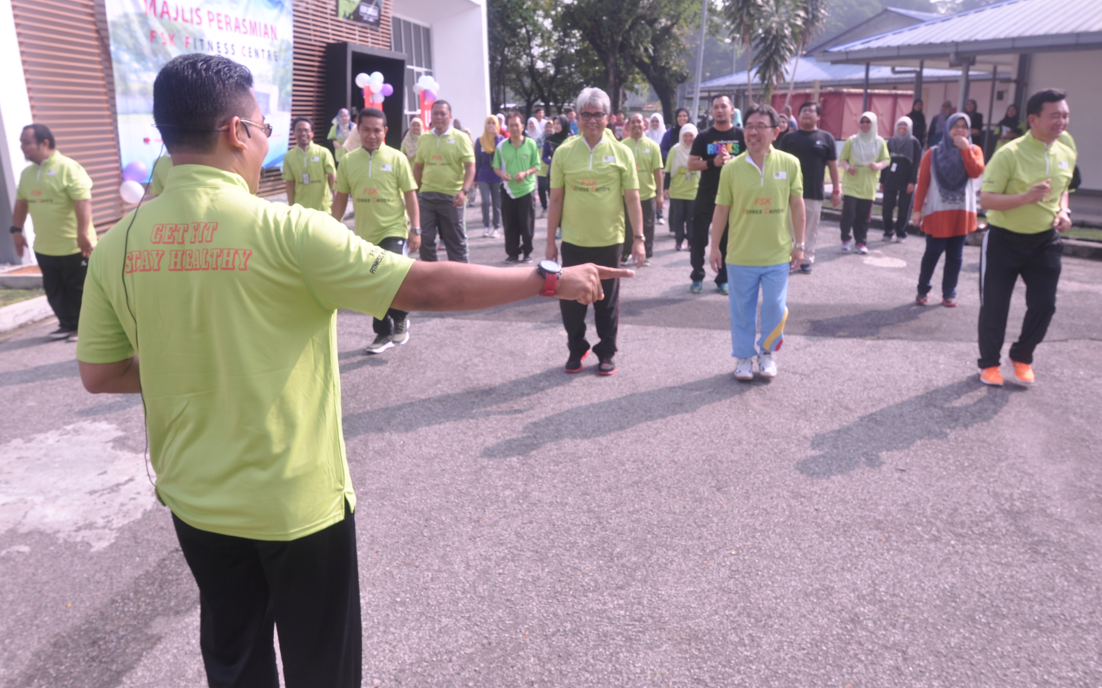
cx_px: 558
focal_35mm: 25
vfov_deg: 49.3
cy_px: 341
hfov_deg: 72.5
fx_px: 751
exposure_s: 1/200
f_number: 9
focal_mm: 16
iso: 200
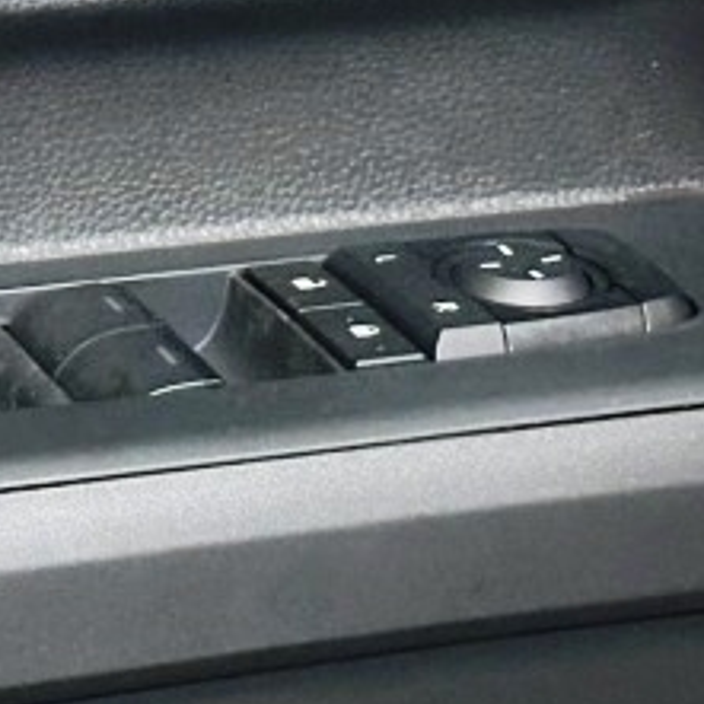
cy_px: 188
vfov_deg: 8.9
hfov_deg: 8.8
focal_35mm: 197
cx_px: -156
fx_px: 4533
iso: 640
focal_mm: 6.86
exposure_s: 1/30
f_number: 1.78
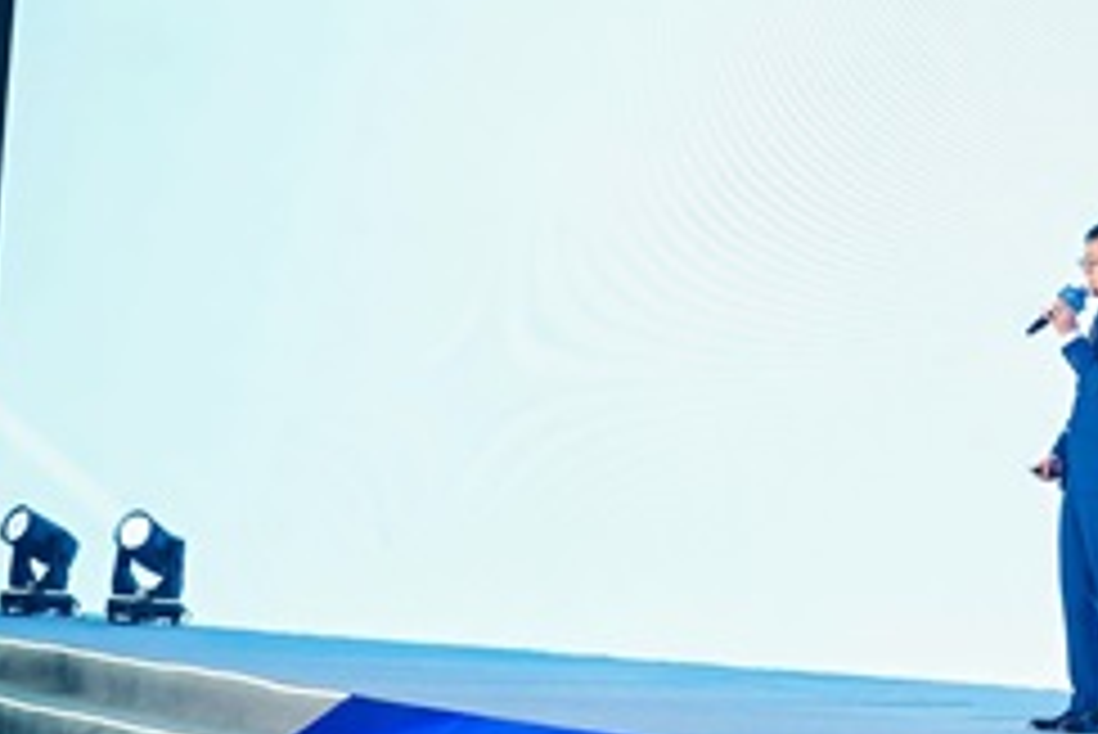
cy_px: 59
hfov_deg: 15.4
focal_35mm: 128
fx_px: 3906
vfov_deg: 10.7
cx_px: 1310
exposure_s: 1/161
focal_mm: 52
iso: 1250
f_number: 4
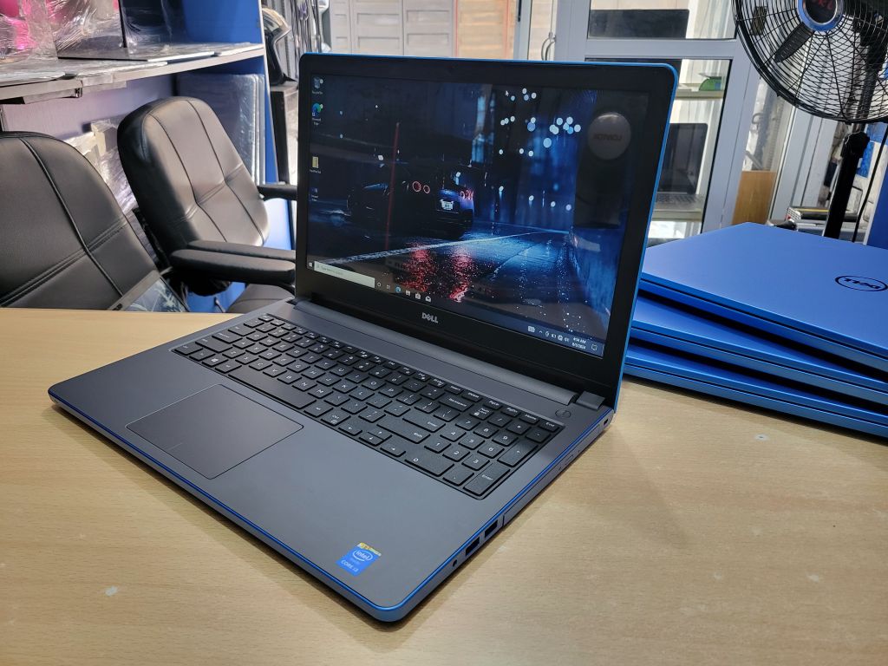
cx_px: 444
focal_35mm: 26
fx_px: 667
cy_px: 333
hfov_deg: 67.3
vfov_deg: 53.1
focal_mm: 5.4
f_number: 1.8
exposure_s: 1/40
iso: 320
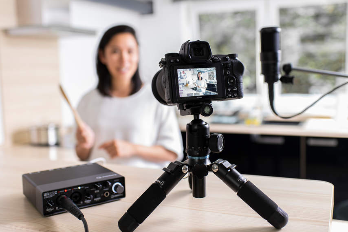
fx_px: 396
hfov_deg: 47.4
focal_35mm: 41
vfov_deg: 32.6
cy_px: 108
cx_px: 178
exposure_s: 1/40
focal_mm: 35
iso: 640
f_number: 2.8
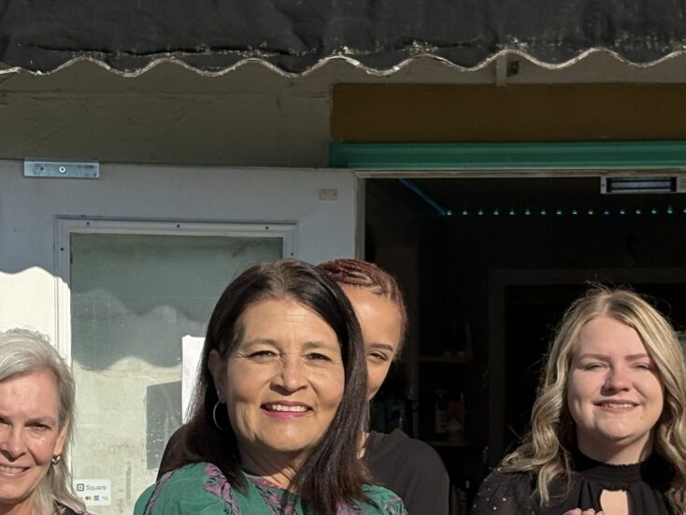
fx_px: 2874
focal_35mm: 145
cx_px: 471
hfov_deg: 13.6
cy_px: 551
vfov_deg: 10.1
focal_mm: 5.96
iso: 32
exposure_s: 1/4630
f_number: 1.6
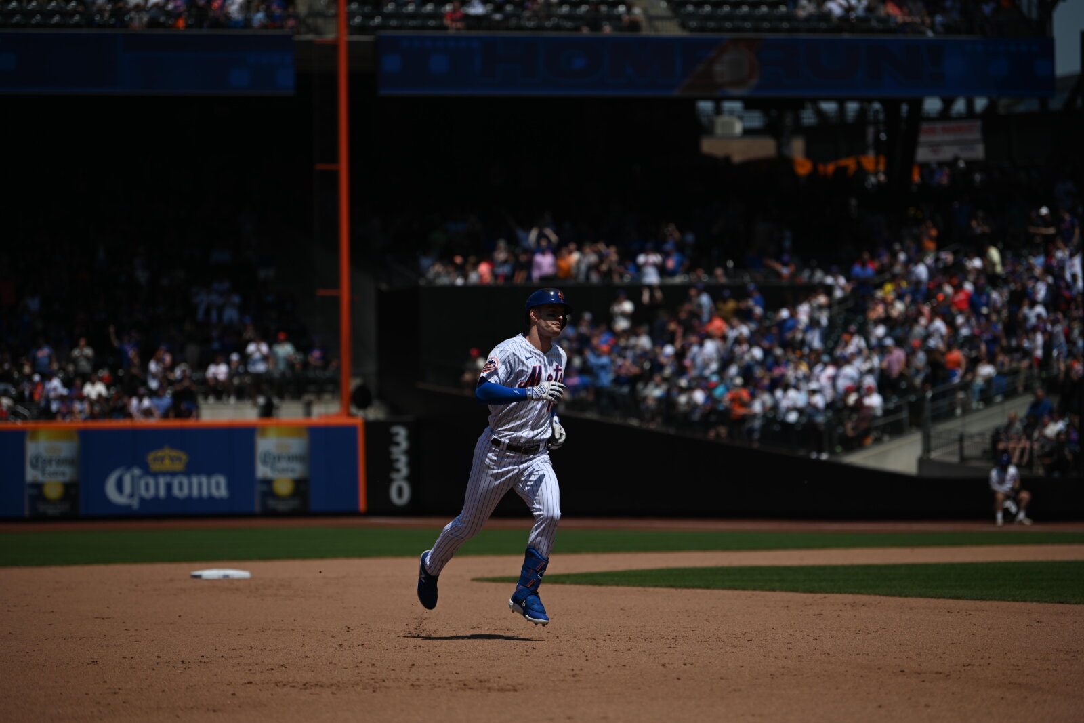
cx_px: 542
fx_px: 4667
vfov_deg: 8.9
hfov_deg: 13.2
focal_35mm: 155
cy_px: 362
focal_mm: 155
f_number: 2.8
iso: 72
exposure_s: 1/4000
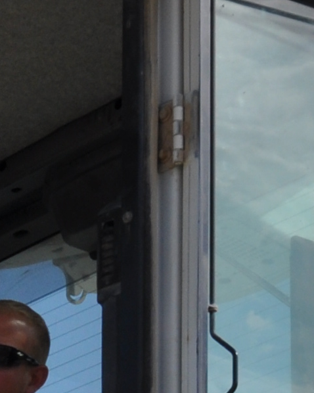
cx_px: -490
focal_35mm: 222
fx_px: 2580
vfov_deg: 8.1
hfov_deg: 6.6
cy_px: 892
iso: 200
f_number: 13
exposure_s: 1/160
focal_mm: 22
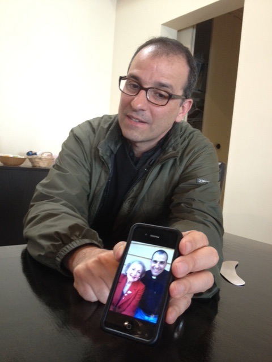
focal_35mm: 35
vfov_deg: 52.6
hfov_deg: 40.7
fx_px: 367
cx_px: 136
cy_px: 181
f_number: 2.4
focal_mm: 4.28
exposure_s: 1/20
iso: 125
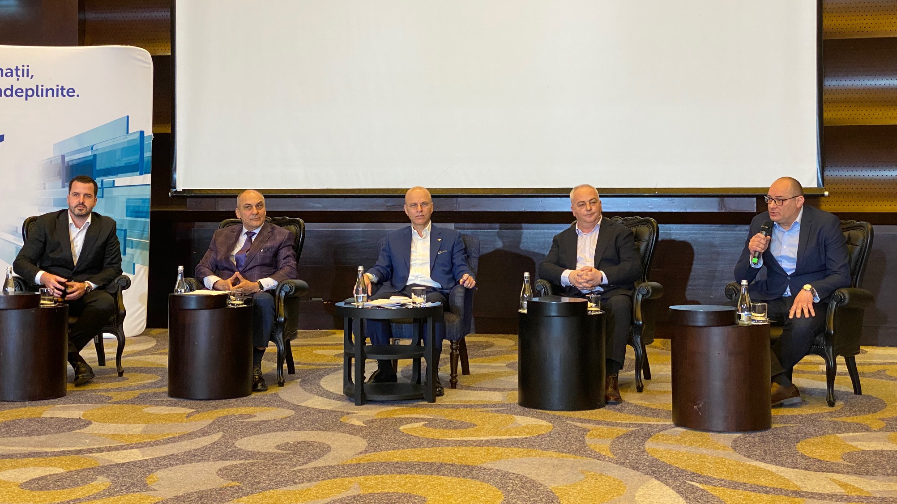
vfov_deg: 21.1
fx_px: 1356
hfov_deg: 36.6
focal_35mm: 57
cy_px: 200
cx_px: 449
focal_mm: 6
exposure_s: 1/50
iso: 100
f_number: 2
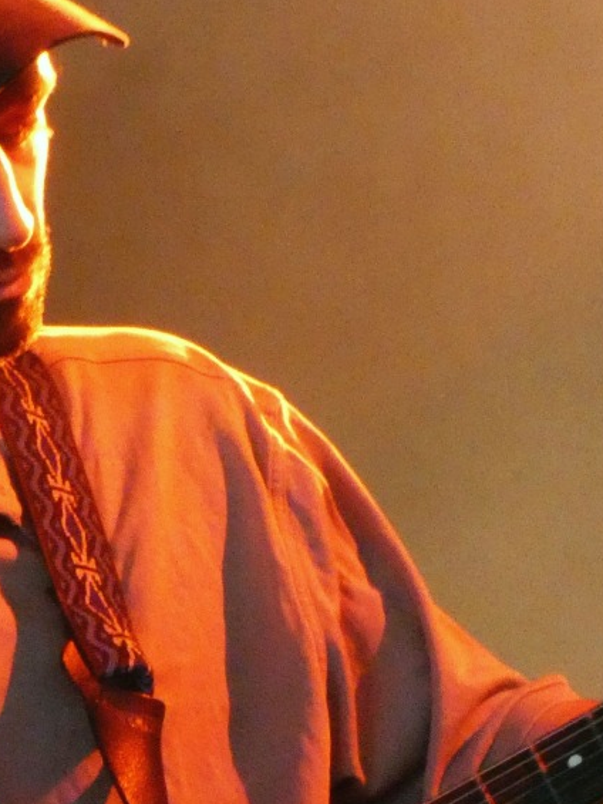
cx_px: -75
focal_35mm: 597
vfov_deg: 3.3
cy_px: 857
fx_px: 13861
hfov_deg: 2.5
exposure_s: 1/80
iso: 1600
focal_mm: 37.8
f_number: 5.5
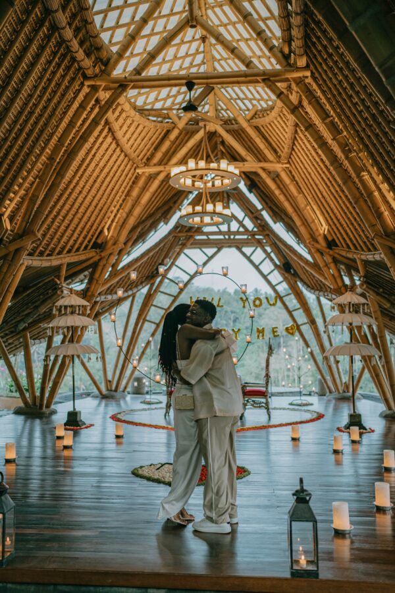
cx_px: 198
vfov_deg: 54.4
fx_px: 576
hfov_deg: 37.9
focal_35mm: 35
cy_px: 296
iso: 400
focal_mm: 35
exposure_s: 1/160
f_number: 1.6
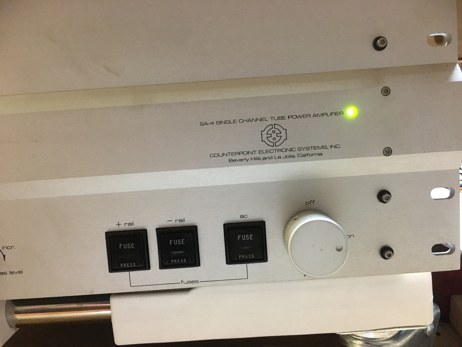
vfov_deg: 48.2
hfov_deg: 61.7
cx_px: 231
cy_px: 174
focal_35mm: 29
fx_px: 387
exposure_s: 1/4
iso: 64
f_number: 2.2
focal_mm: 4.15
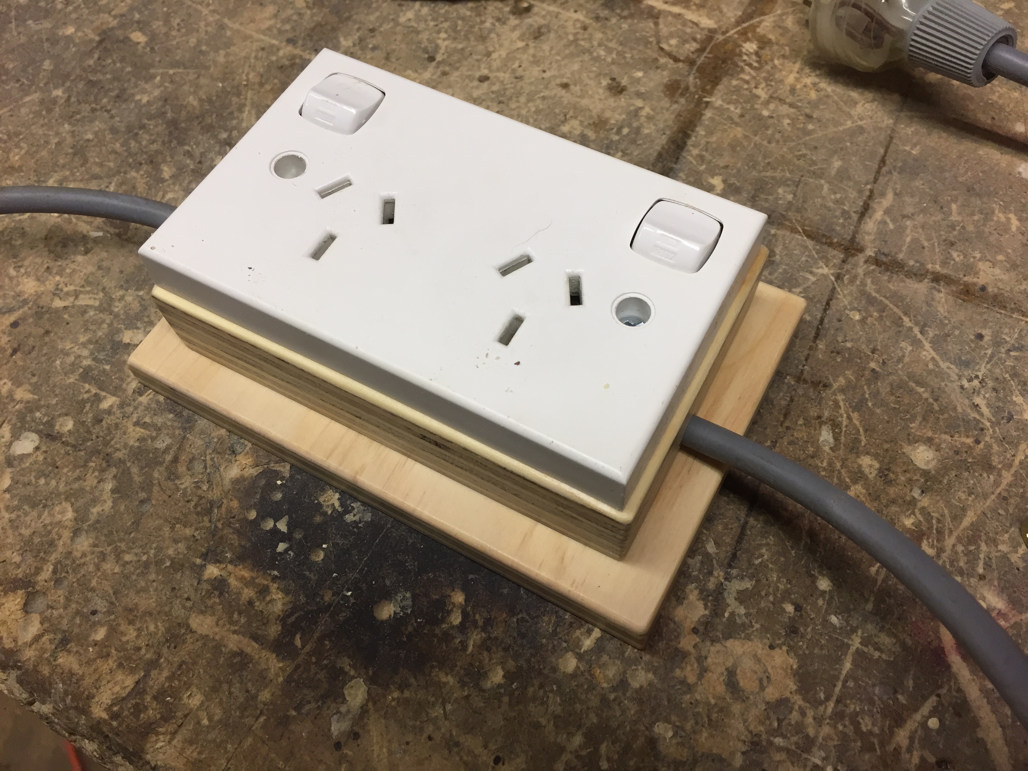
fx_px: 861
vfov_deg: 48.2
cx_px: 514
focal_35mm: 29
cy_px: 386
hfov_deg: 61.7
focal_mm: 4.15
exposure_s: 1/33
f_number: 2.2
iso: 40
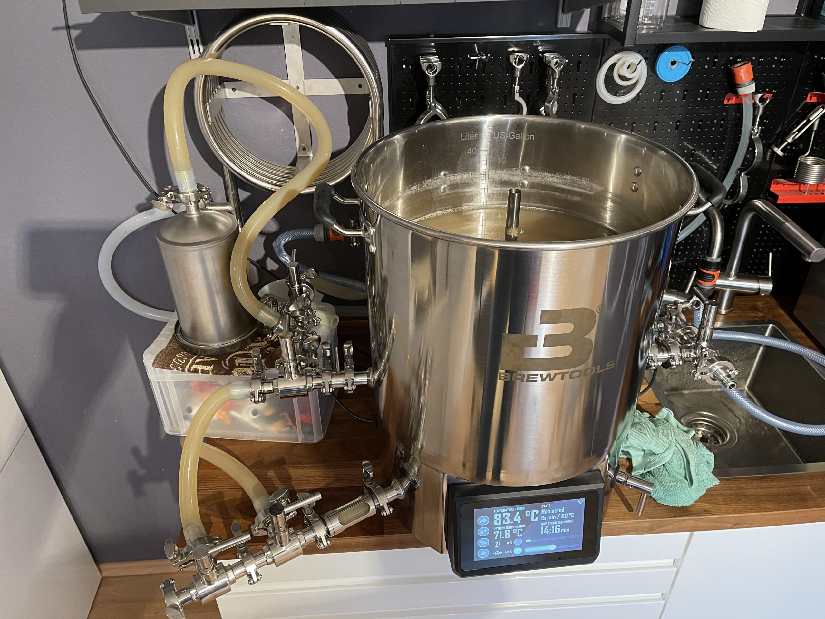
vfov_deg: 54.9
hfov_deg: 69.4
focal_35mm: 25
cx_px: 412
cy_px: 310
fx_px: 596
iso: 500
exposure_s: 1/33
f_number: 1.6
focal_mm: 5.1
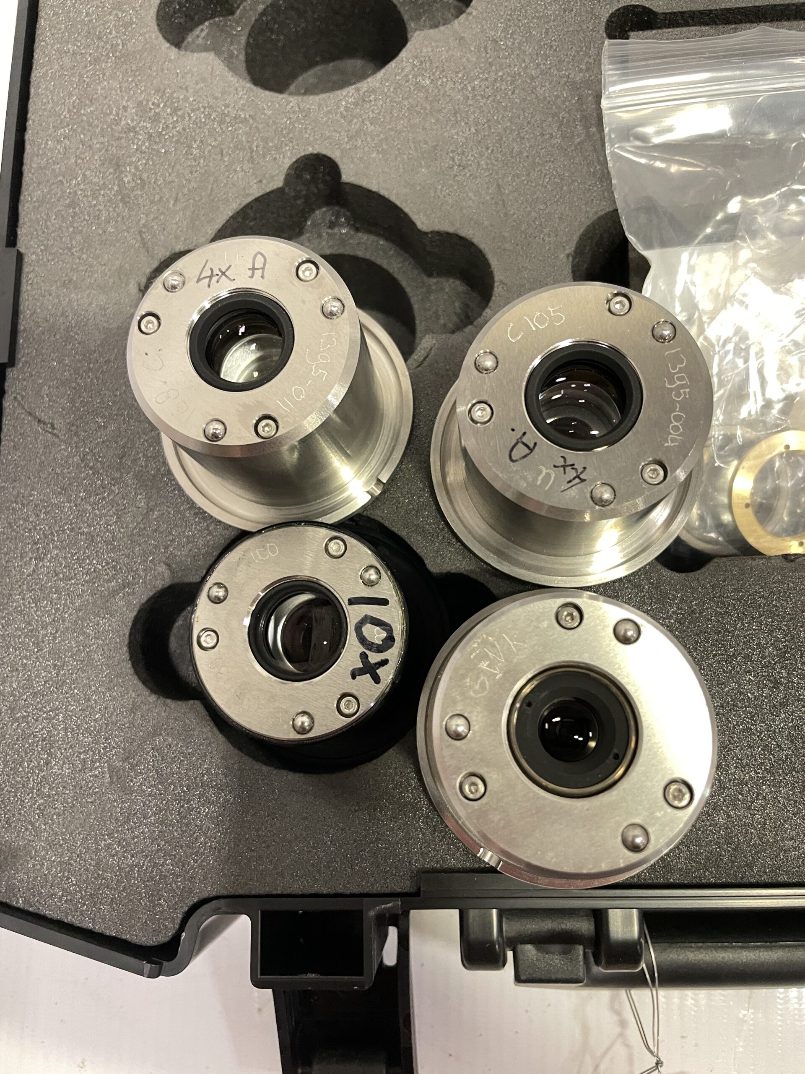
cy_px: 537
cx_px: 402
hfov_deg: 53.1
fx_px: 806
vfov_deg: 67.3
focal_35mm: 26
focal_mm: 4.2
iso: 400
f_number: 1.6
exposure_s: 1/40
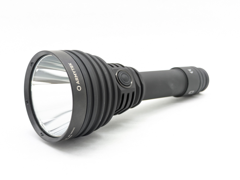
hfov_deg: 37.5
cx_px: 120
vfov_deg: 28.6
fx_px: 354
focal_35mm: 51
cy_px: 90
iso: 295
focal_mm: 5.43
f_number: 1.89
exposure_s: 1/120
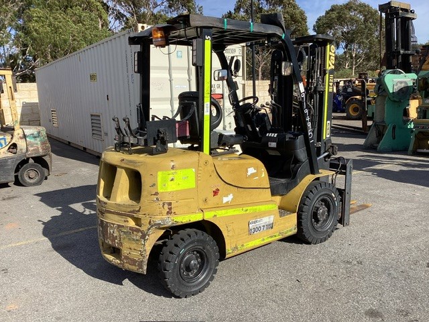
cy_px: 161
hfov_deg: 58.4
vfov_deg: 45.4
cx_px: 214
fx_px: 384
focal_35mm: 31
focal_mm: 3.3
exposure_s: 1/1431
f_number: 2.4
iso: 25
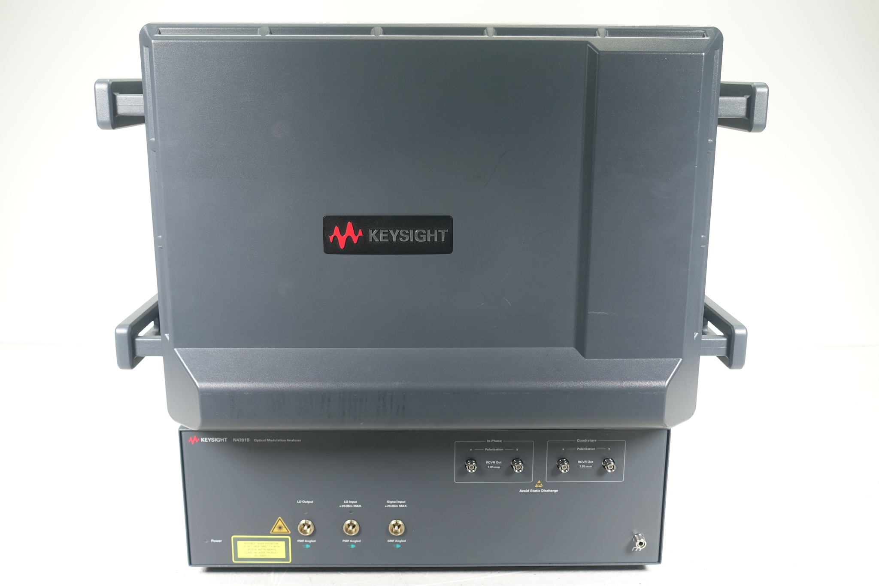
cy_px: 293
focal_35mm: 38
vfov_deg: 35.0
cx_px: 440
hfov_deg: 50.7
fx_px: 928
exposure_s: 1/80
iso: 125
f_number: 3.2
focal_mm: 13.92
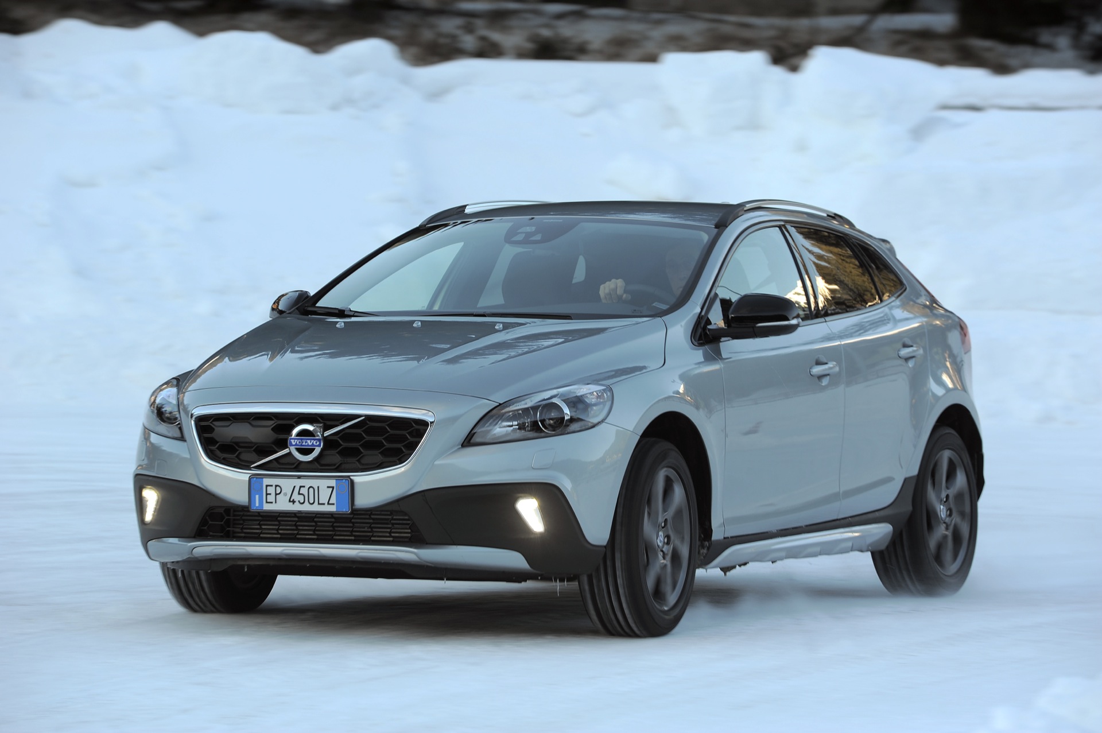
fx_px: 5353
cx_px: 551
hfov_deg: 11.8
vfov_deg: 7.8
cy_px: 366
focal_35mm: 175
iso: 100
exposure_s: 1/100
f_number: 9
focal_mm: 175
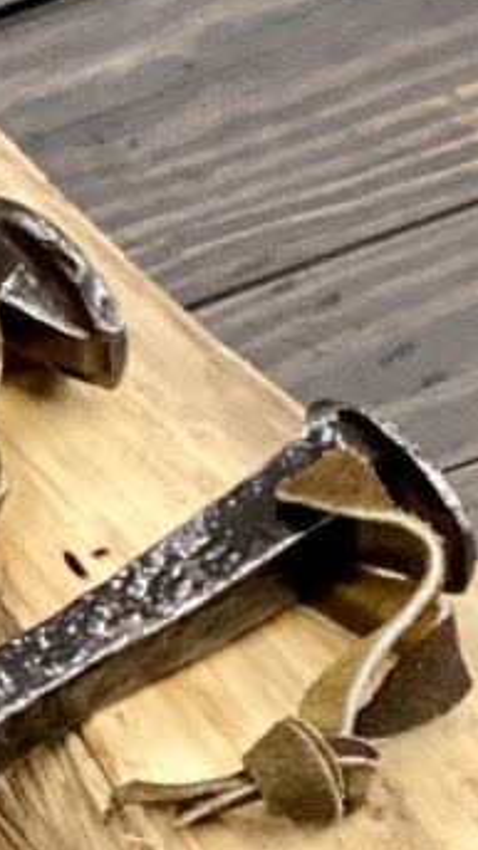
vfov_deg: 8.4
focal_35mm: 254
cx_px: -1283
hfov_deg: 4.5
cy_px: 1036
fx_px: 5722
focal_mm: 6
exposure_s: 1/25
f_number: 2
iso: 400
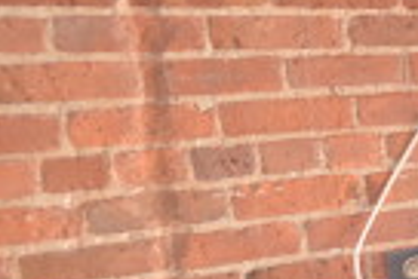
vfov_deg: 19.5
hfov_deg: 17.0
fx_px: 814
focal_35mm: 70
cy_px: 146
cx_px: 911
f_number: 4
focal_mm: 16
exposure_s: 1/60
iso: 500
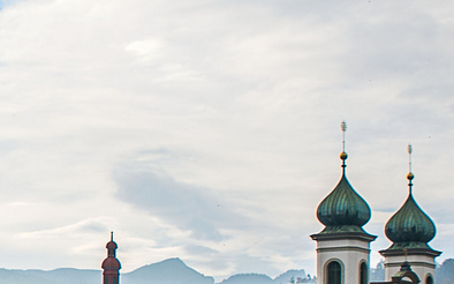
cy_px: 353
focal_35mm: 151
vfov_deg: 8.6
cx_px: -330
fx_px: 1868
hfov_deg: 12.8
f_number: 8
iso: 100
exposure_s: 1/640
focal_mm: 24
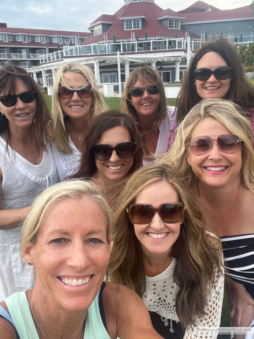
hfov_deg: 46.8
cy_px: 170
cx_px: 127
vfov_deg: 60.0
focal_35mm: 30
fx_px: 294
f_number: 2.2
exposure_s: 1/191
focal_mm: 2.71
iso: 25
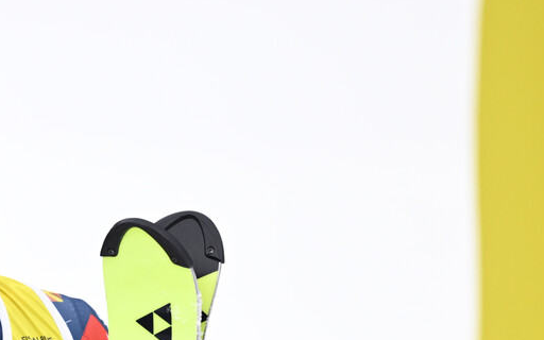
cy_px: 444
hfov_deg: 1.6
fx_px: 18903
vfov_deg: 1.0
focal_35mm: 1275
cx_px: -79
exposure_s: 1/6400
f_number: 3.2
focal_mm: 400
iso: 800
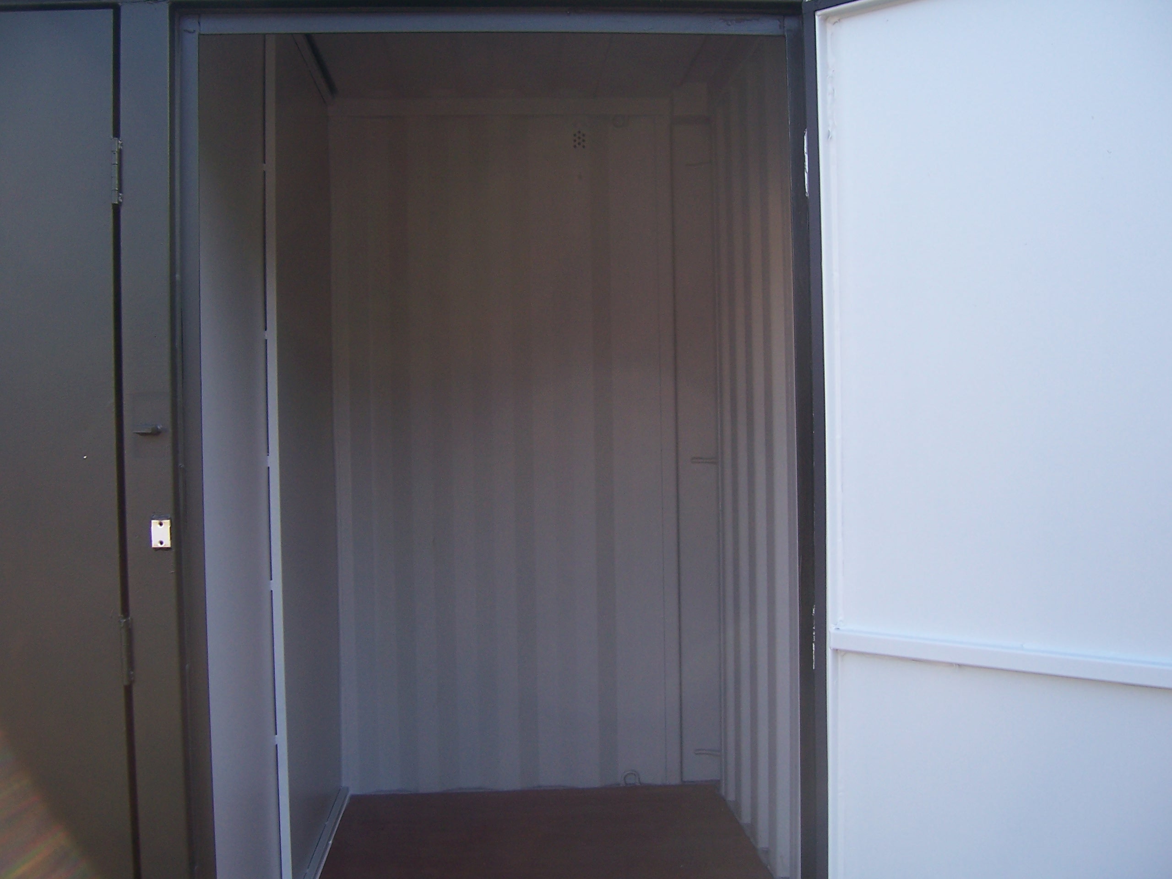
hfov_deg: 51.4
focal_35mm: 36
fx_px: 1219
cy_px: 440
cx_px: 586
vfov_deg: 39.7
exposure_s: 1/180
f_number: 3
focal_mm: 6
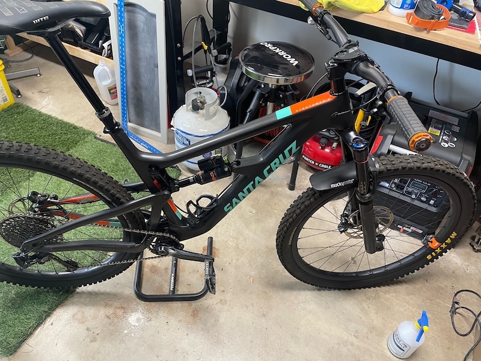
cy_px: 180
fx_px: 361
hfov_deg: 67.3
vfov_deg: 53.1
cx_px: 240
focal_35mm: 26
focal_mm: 4.2
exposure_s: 1/60
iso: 200
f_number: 1.6
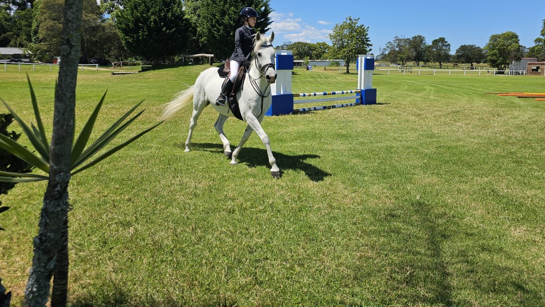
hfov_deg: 71.9
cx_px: 278
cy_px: 103
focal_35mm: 26
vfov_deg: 43.8
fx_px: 376
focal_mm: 6.3
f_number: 1.7
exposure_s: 1/1126
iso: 10
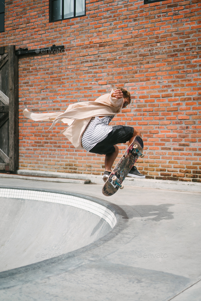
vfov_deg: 36.2
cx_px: 100
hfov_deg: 24.6
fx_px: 461
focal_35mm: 55
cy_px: 150
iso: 100
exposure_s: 1/6400
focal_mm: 55
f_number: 2.2
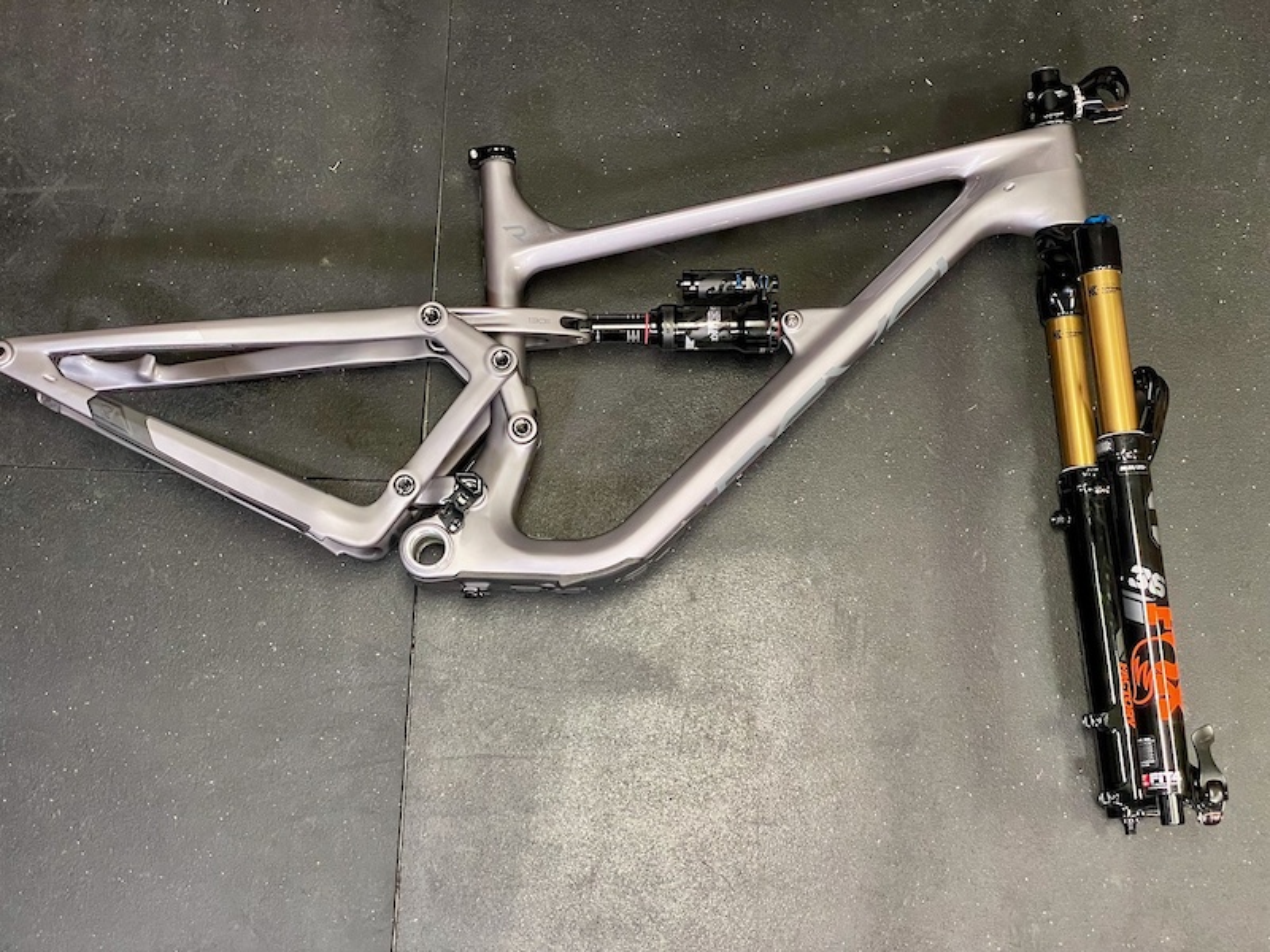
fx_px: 1908
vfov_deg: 28.0
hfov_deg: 36.8
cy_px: 476
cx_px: 635
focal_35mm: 52
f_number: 2
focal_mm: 6
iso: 800
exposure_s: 1/60
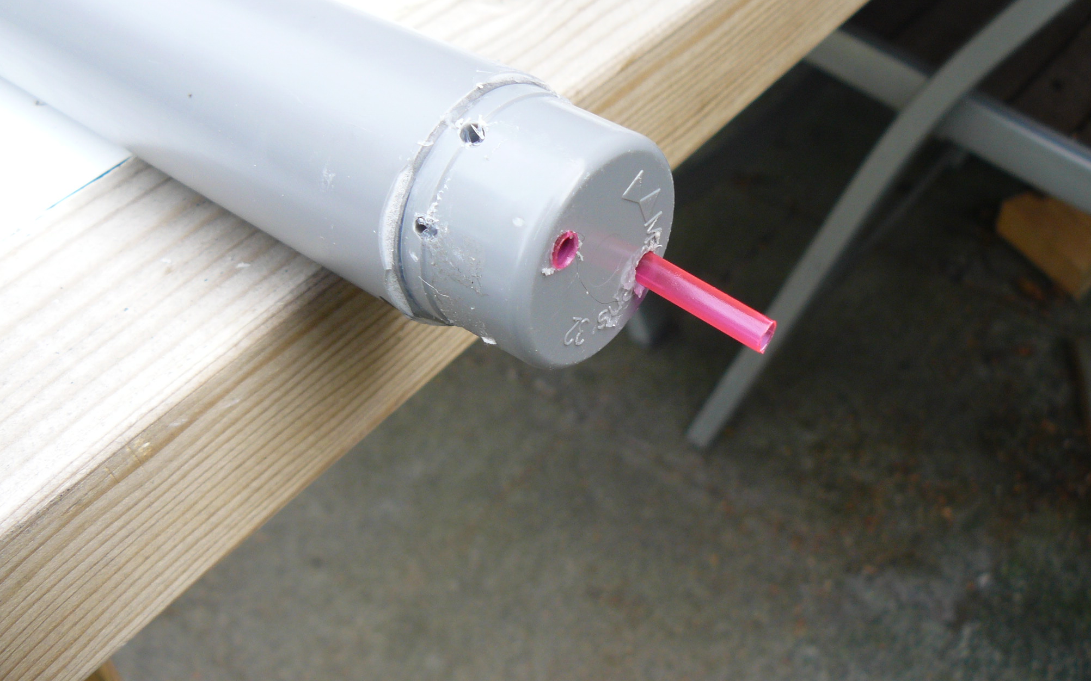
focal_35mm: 39
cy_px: 294
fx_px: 1159
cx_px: 553
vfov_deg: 32.7
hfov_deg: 50.4
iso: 100
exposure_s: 1/100
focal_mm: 6
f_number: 2.8
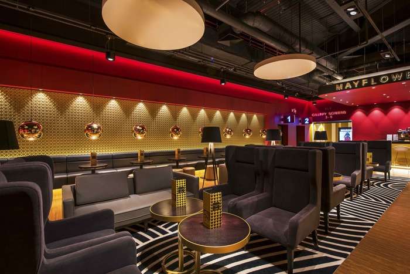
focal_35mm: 17
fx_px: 194
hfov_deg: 93.3
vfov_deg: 70.5
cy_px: 137
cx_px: 205
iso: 100
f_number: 8
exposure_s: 4
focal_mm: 17
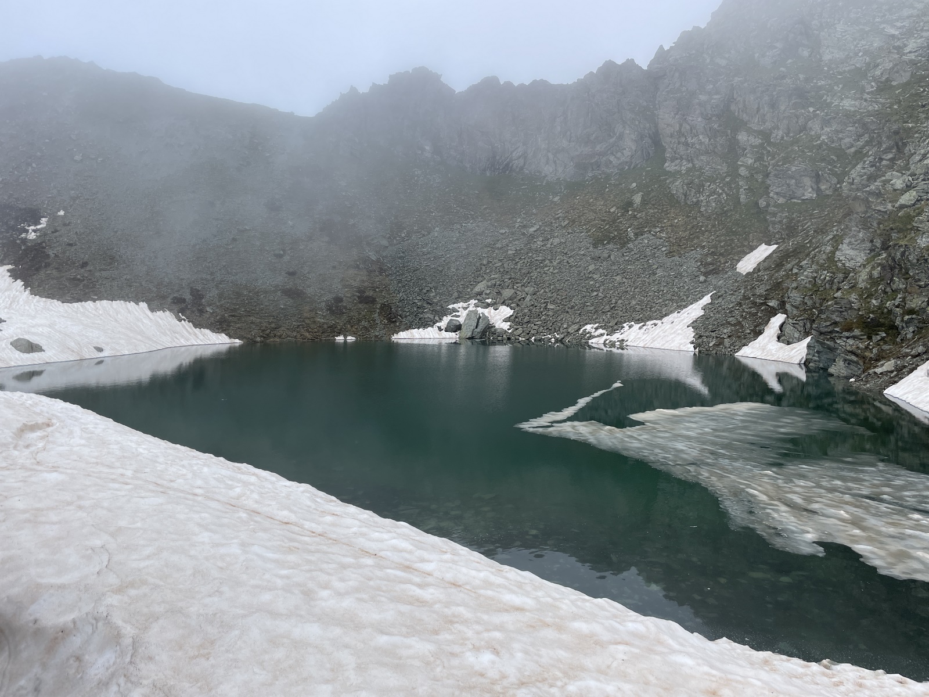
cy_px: 348
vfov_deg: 53.1
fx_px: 698
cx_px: 464
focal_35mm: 26
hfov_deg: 67.3
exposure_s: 1/2564
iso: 32
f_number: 1.6
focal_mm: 4.2
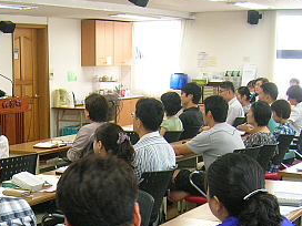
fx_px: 654
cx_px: 68
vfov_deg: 19.1
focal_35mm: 75
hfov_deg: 25.6
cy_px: 224
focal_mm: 5.7
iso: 50
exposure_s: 1/12.8
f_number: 2.9
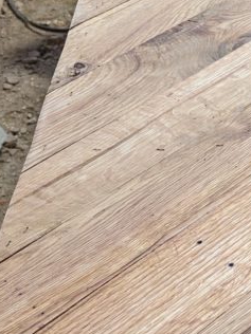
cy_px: 179
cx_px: 300
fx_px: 783
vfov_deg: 24.1
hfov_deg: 17.4
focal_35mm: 81
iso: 419
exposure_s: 1/120
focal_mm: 5.43
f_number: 1.89
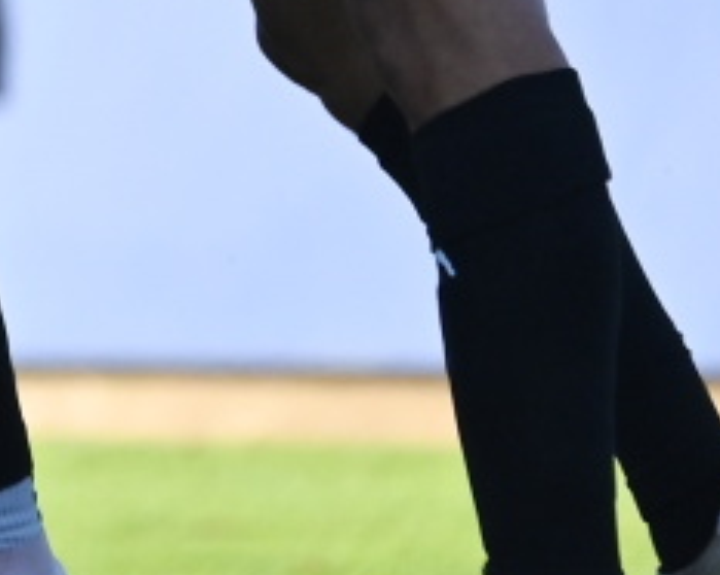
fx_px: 36046
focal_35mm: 1693
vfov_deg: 0.9
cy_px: -652
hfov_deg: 1.1
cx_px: -1119
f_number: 5.3
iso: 1000
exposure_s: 1/2000
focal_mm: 280
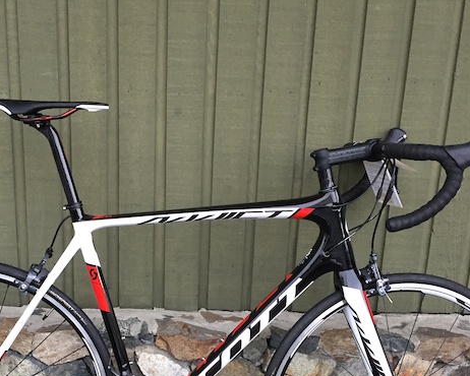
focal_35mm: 49
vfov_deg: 30.1
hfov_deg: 37.9
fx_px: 682
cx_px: 194
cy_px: 304
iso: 125
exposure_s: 1/30
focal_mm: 4.15
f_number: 2.2
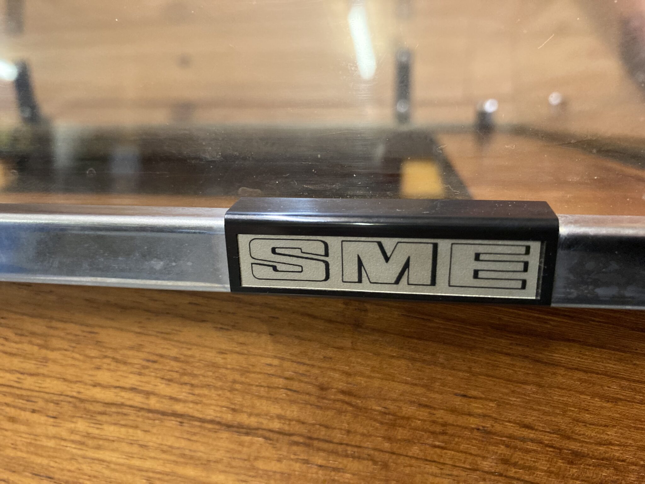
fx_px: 522
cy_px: 242
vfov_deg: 49.7
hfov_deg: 63.4
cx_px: 322
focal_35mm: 28
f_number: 1.8
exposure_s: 1/25
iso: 320
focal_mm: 3.99
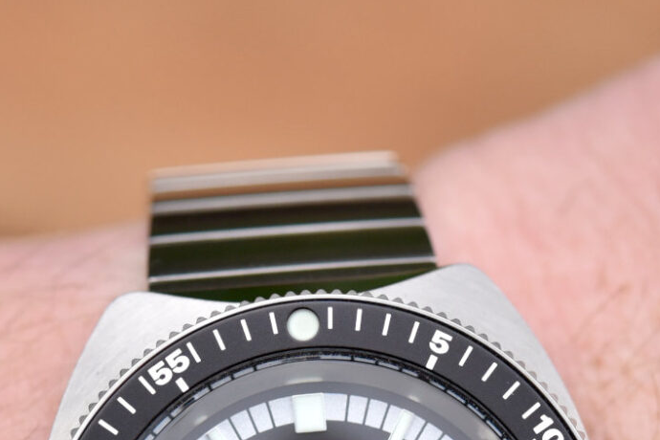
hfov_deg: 11.5
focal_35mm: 178
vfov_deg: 7.6
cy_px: 604
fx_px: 3263
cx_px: 313
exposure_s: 1/4000
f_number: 5.6
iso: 1250
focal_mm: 60
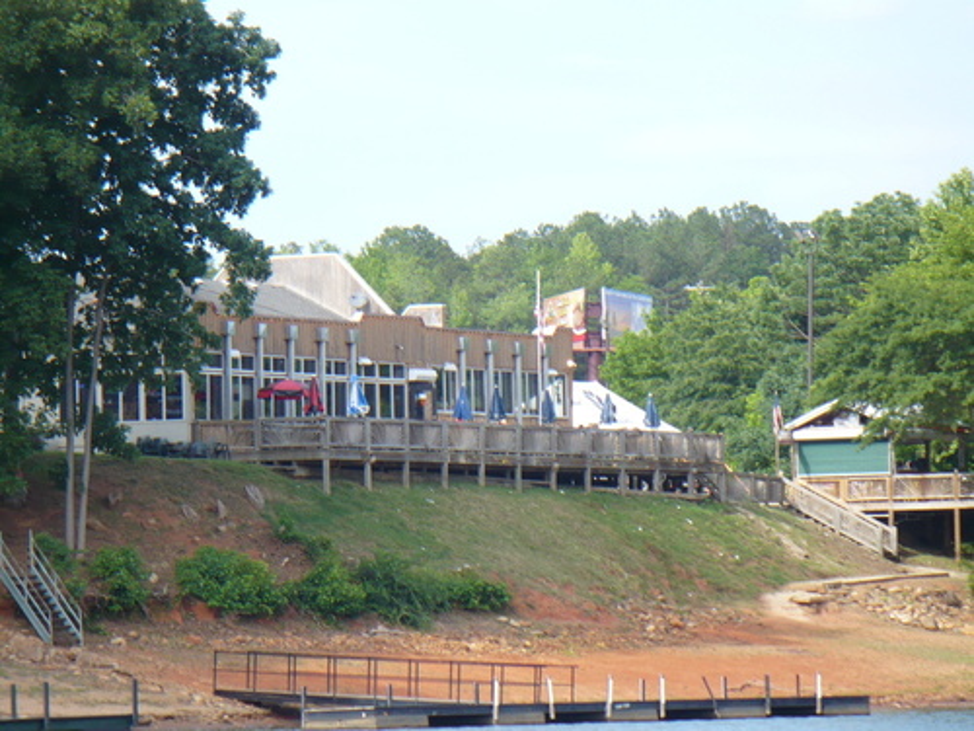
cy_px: 366
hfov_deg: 8.9
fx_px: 6246
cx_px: 487
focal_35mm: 222
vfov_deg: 6.7
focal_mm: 36.6
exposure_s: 1/200
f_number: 4.5
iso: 100
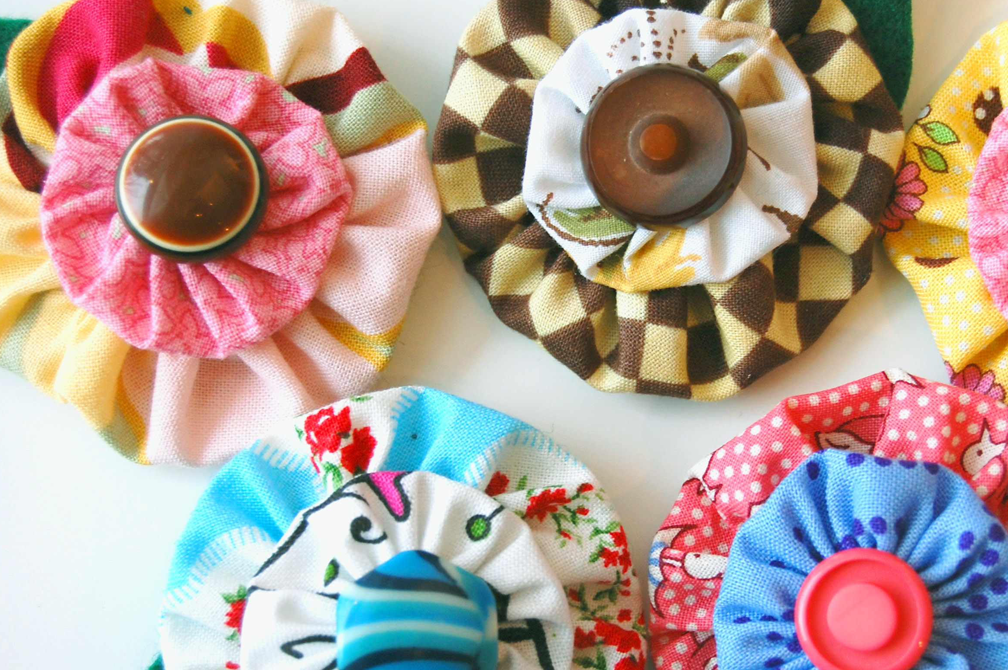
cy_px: 375
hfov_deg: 19.1
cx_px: 632
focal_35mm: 107
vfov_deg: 12.8
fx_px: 2983
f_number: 5.6
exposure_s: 1/60
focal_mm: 55
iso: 500
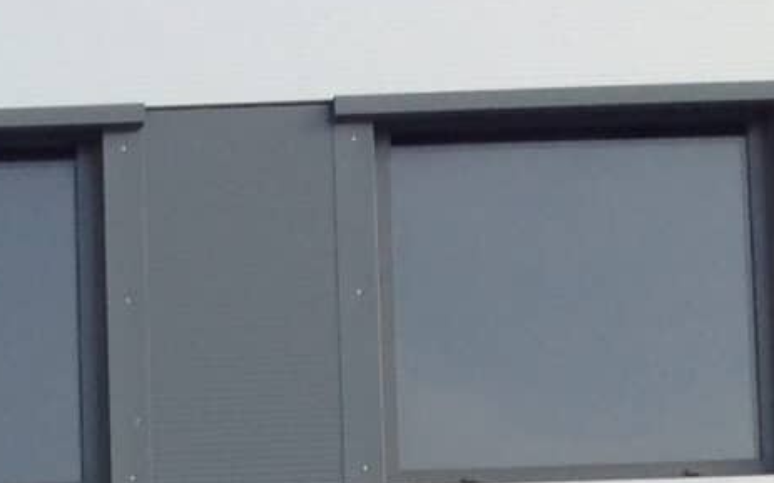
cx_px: -662
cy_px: 1440
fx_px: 3985
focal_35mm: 189
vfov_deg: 6.4
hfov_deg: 10.4
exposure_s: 1/713
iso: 50
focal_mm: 4.13
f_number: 2.4
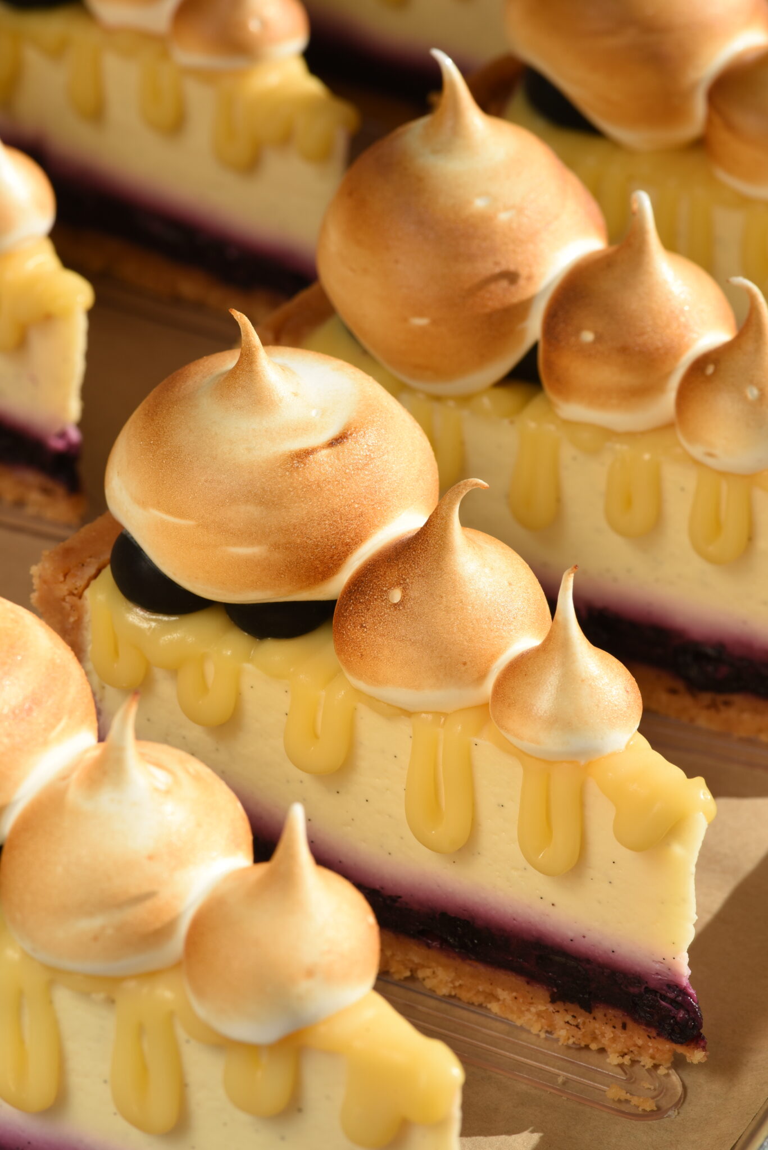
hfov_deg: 13.1
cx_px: 384
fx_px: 3357
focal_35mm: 105
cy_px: 575
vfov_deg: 19.4
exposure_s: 1/200
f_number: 18
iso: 160
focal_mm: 105
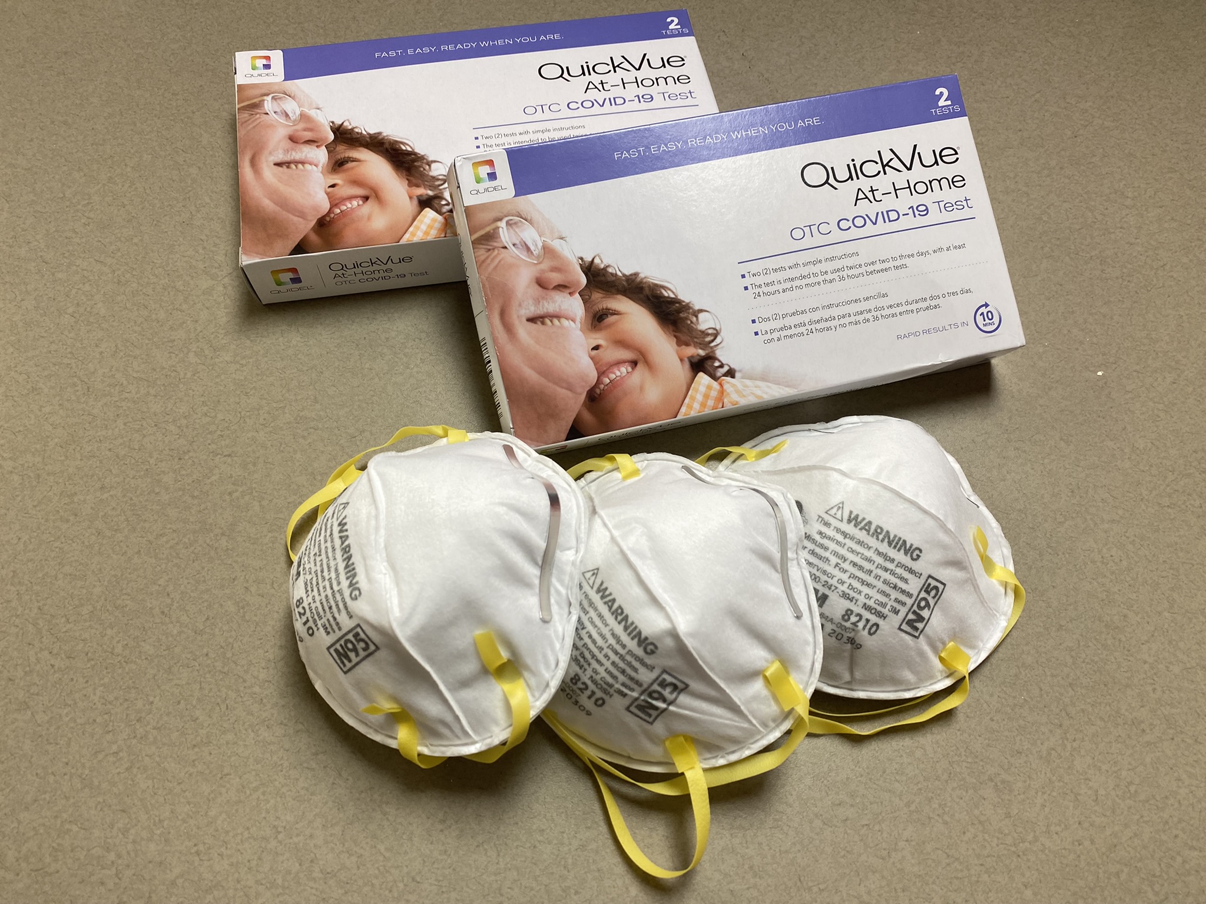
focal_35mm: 26
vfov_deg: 53.1
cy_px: 452
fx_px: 906
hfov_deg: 67.3
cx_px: 603
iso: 80
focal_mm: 4.25
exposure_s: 1/60
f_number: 1.8
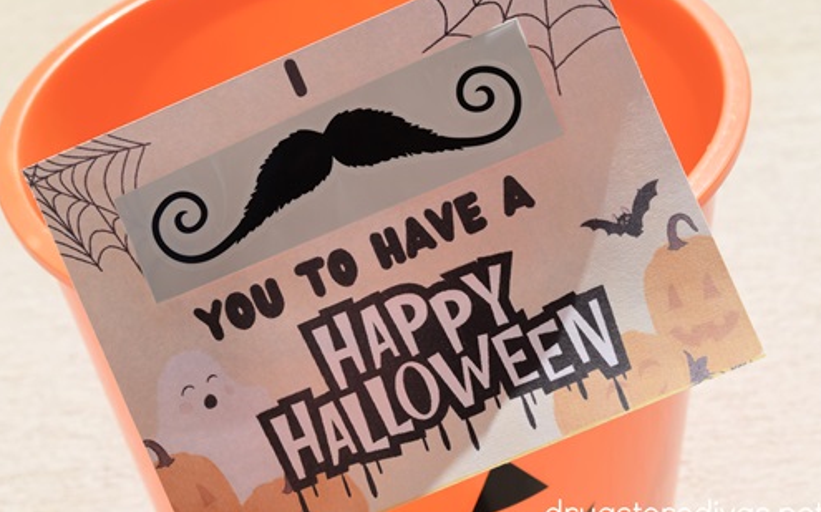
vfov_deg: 18.3
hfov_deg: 29.0
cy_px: 259
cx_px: 411
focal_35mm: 71
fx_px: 1588
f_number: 11
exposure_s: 1/500
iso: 200
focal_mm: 46
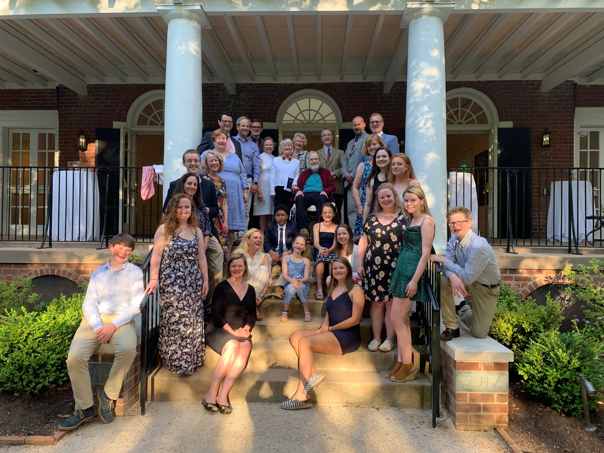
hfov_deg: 67.3
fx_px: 454
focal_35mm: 26
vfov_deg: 53.1
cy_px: 226
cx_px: 302
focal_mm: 4.25
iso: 40
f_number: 1.8
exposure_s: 1/122
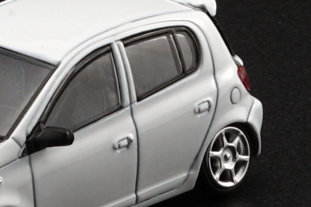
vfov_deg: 5.6
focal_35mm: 246
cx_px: 21
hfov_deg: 8.3
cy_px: 135
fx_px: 2125
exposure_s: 1/2
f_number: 22
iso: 50
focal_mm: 50
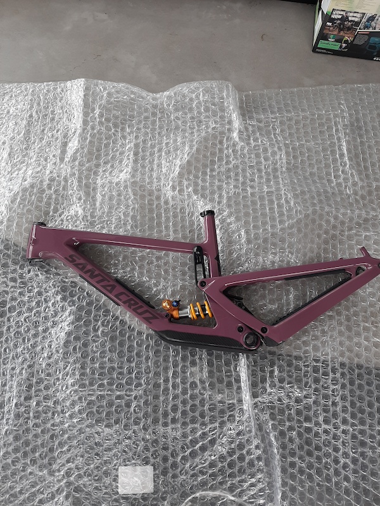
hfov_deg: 53.1
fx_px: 381
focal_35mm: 26
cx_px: 190
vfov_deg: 67.3
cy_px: 253
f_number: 1.7
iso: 40
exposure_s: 1/123
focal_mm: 3.93
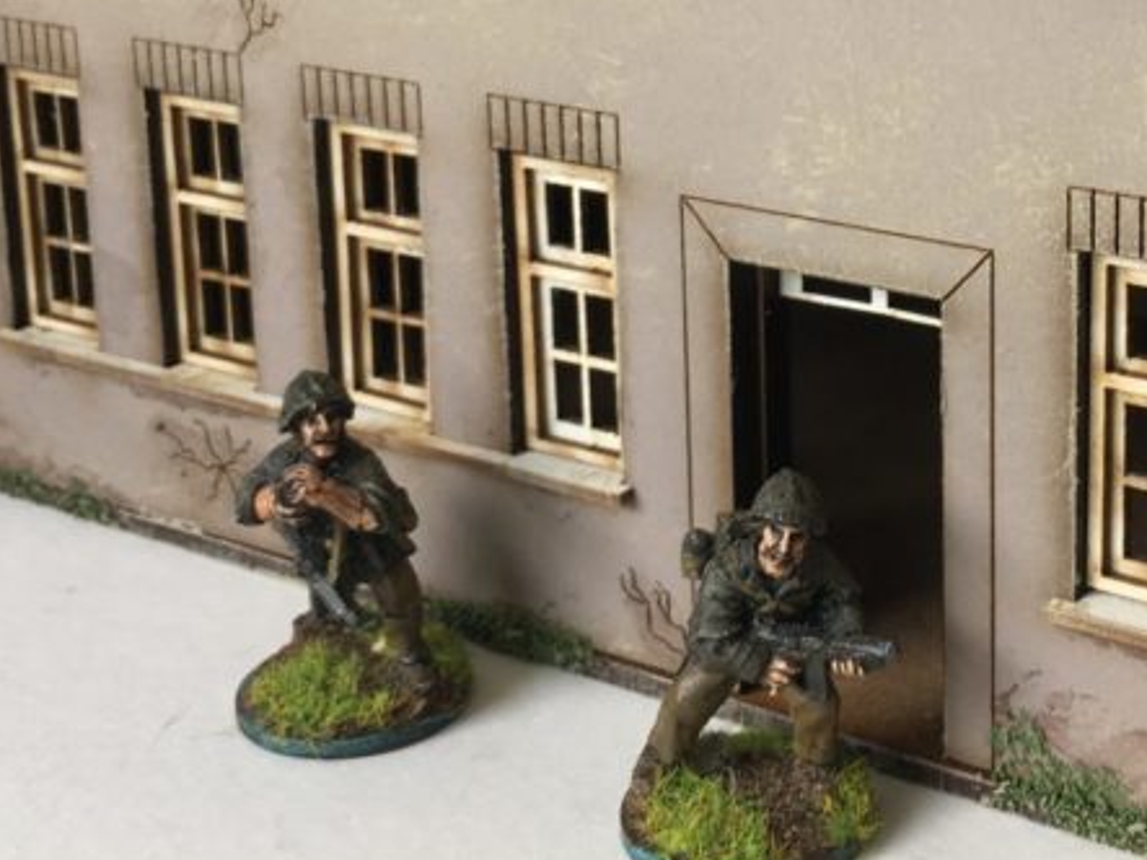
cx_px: 906
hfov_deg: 28.4
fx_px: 2219
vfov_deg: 21.2
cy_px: 21
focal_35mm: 67
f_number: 2.2
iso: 25
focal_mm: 4.15
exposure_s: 1/50
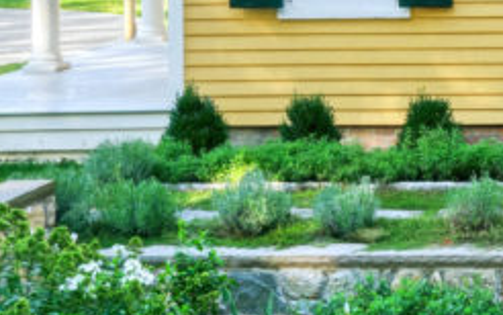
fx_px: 1481
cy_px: -346
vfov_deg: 10.9
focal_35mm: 108
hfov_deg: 16.6
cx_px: 865
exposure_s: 1/30
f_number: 16
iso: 100
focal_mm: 17
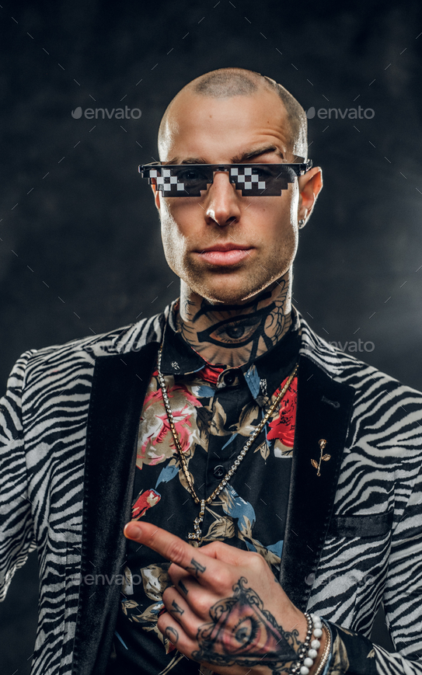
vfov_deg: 36.9
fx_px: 1012
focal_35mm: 55
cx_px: 221
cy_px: 341
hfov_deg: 23.5
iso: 640
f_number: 2.5
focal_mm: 35
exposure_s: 1/100
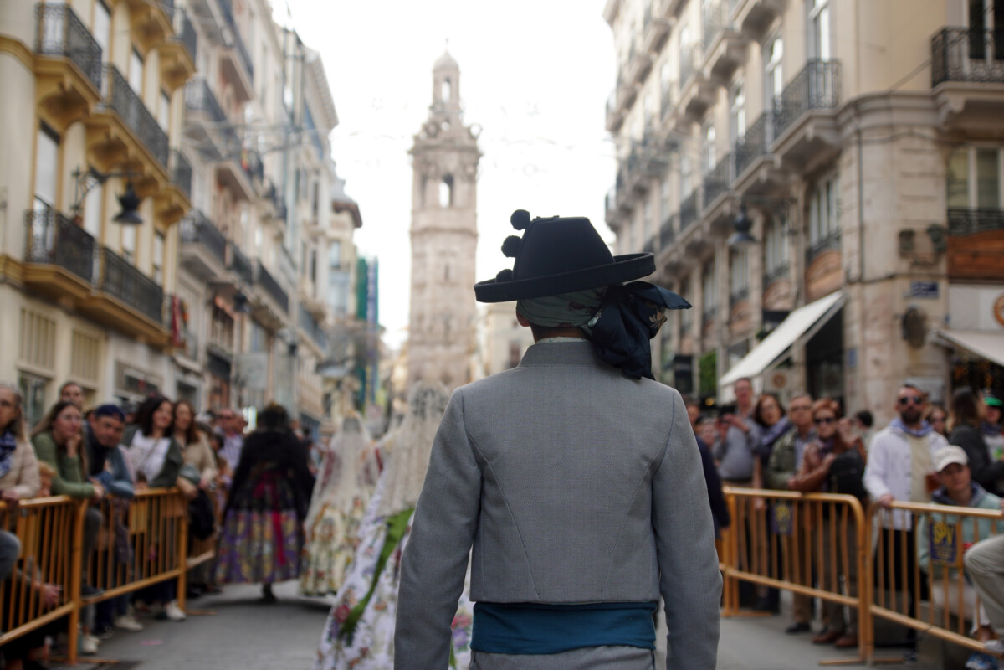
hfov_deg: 43.6
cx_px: 502
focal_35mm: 45
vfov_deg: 29.9
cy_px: 335
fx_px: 1255
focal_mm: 30
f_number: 2.8
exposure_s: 1/400
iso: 100
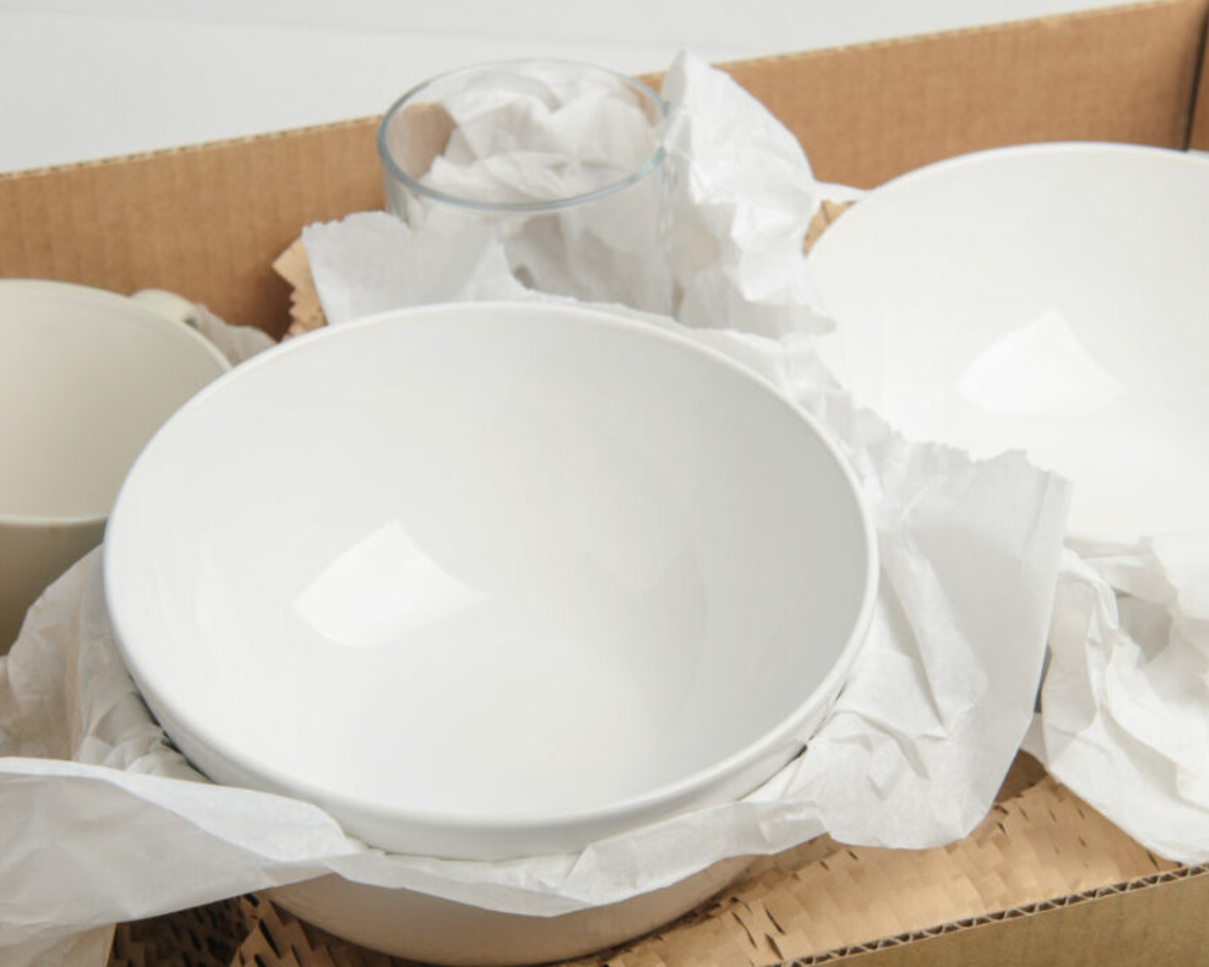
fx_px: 3078
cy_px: 486
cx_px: 736
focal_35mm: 86
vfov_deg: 17.9
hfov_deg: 22.2
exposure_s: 1/200
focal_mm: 50
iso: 100
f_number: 9
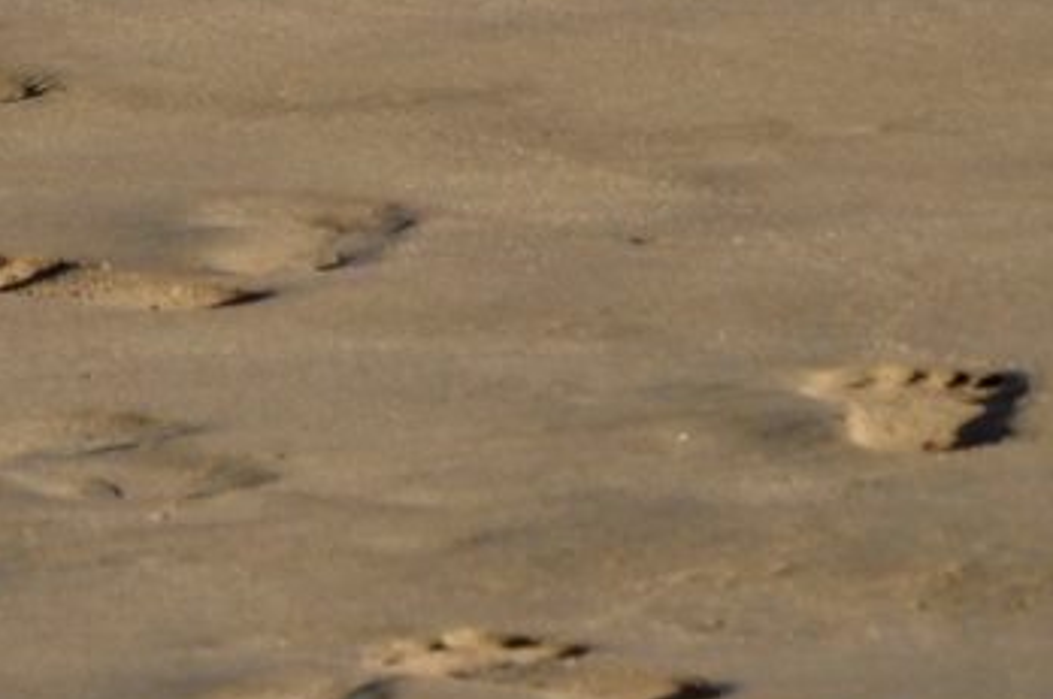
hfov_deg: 2.9
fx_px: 20622
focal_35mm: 706
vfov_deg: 1.9
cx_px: -1846
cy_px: -1268
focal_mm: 80
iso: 200
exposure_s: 1/320
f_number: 9
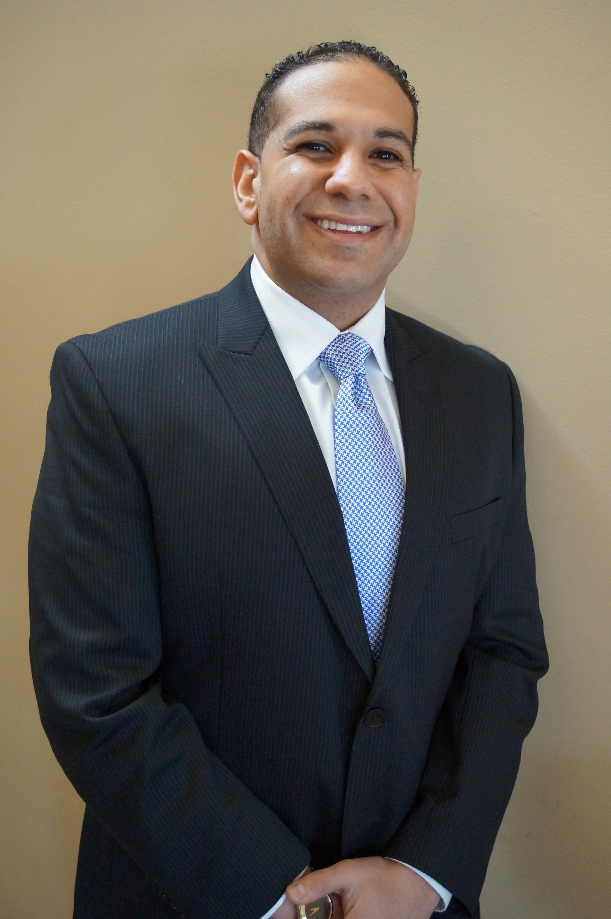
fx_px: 1148
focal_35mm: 45
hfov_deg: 29.8
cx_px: 306
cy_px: 460
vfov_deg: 43.6
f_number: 4
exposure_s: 1/160
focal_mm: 30
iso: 2500
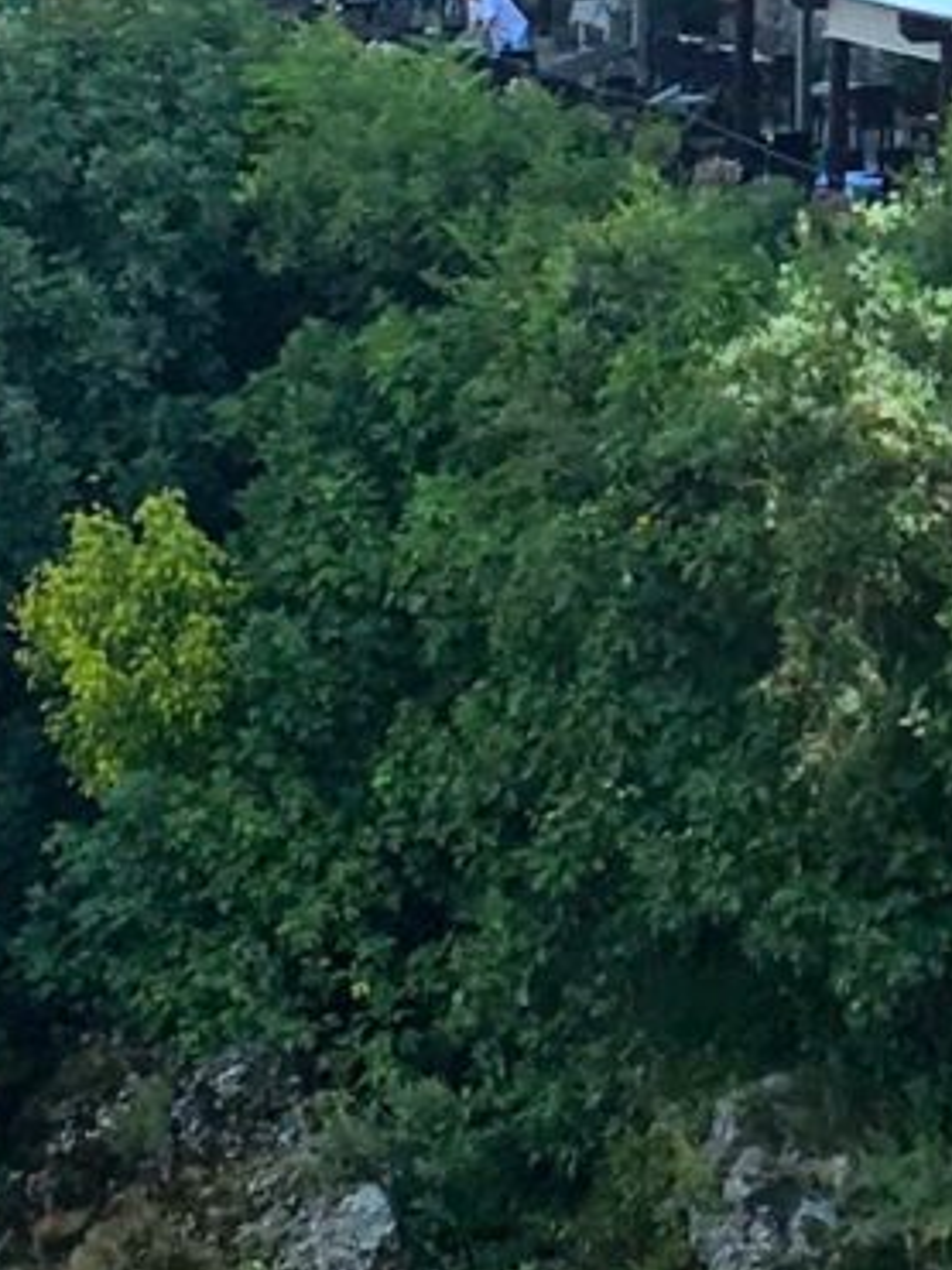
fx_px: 5870
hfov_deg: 8.6
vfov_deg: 12.3
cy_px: 240
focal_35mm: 160
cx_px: 2089
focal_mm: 4.15
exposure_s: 1/354
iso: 25
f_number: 2.2
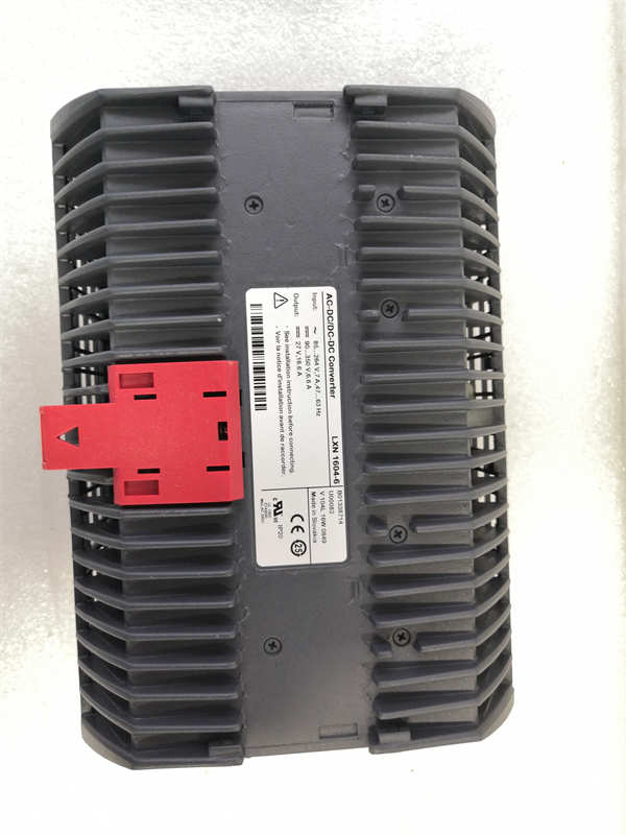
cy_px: 418
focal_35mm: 27
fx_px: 651
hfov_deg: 51.4
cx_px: 313
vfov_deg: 65.3
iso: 250
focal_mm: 3.95
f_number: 1.8
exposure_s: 1/33.3
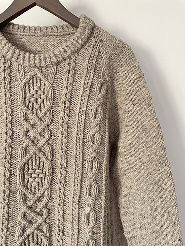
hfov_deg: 53.1
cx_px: 92
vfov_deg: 67.3
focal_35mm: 26
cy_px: 123
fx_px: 185
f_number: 1.6
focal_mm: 4.2
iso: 250
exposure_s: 1/60
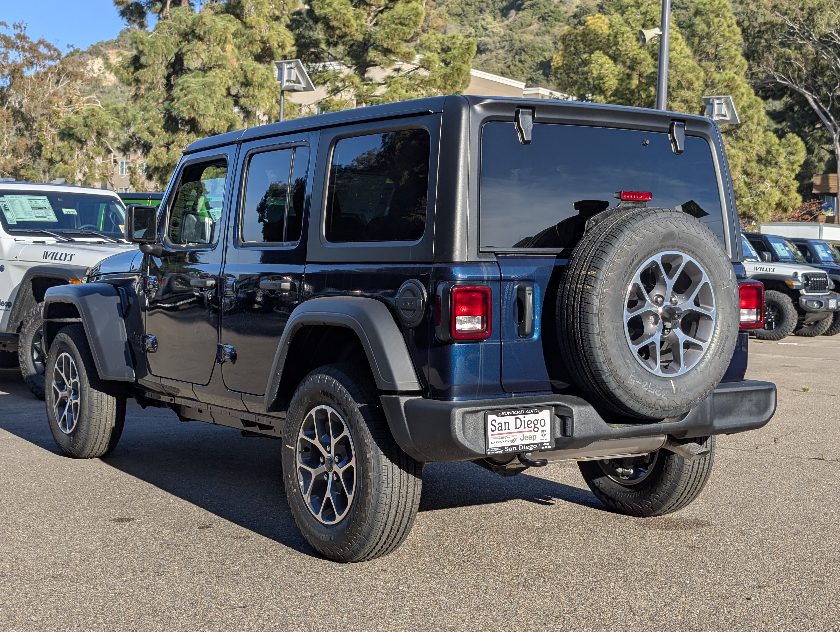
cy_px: 316
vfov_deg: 29.7
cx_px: 420
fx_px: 1191
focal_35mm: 49
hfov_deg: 38.9
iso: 20
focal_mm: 6.9
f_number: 1.68
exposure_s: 1/1138
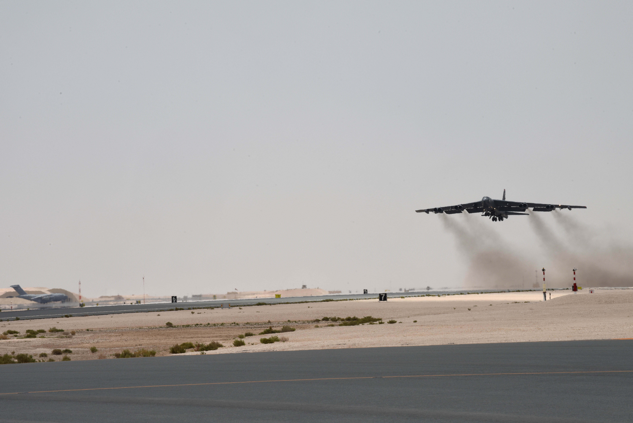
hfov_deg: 10.3
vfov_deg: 6.9
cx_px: 316
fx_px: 3518
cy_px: 212
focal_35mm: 200
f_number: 20
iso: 250
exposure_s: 1/320
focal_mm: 200
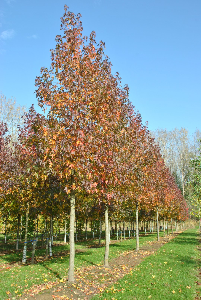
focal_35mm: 33
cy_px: 150
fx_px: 276
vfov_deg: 57.2
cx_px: 100
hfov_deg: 40.1
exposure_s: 1/250
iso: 200
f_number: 8
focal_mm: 22
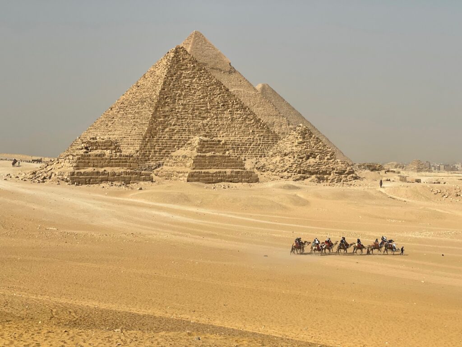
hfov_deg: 30.3
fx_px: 854
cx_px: 231
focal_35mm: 64
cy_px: 174
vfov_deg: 22.9
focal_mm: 7.5
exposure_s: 1/2320
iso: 20
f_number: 2.2
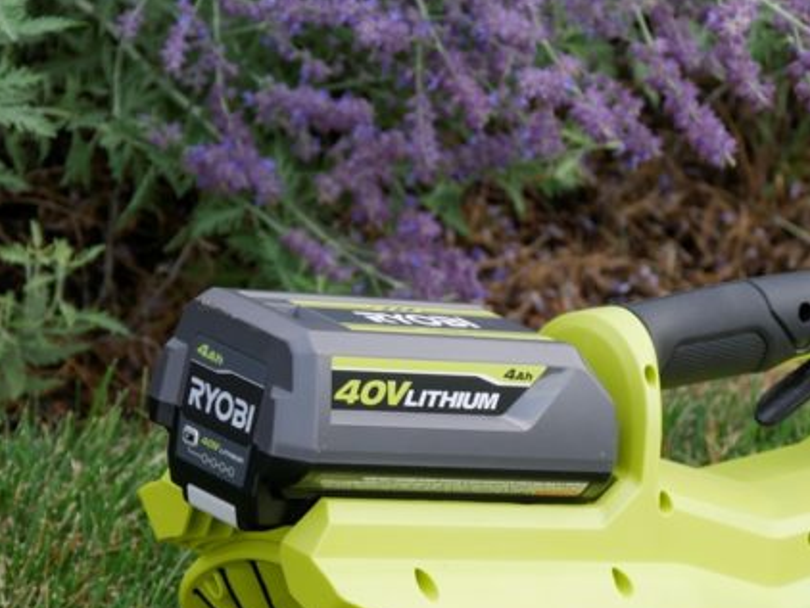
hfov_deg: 9.8
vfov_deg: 7.4
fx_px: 4706
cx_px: 374
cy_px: 430
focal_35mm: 201
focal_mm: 61
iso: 200
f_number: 5.2
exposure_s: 1/320
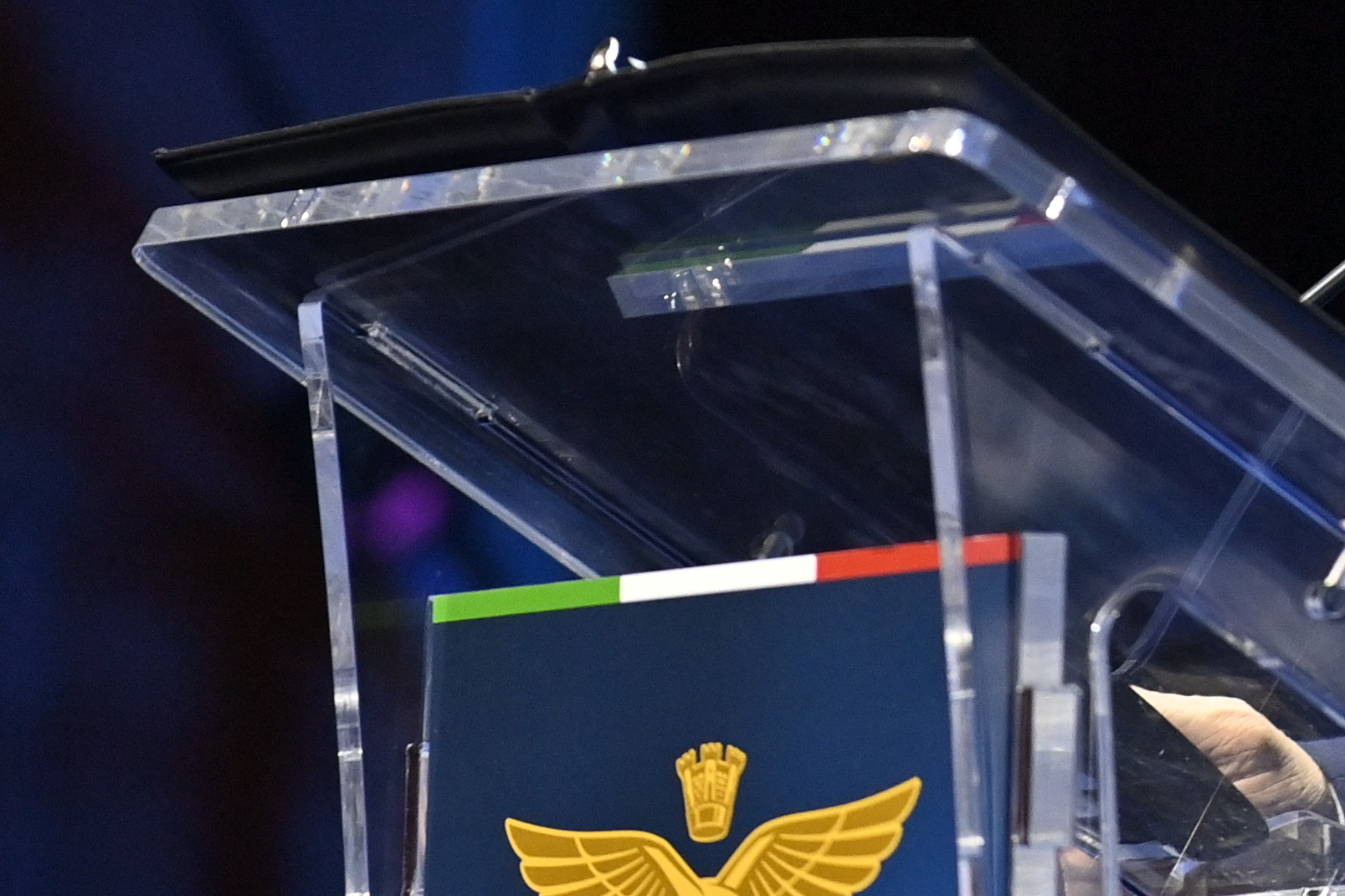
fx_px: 25887
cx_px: 1853
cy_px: -79
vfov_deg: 2.0
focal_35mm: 693
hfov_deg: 3.0
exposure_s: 1/250
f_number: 4.5
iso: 2000
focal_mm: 200
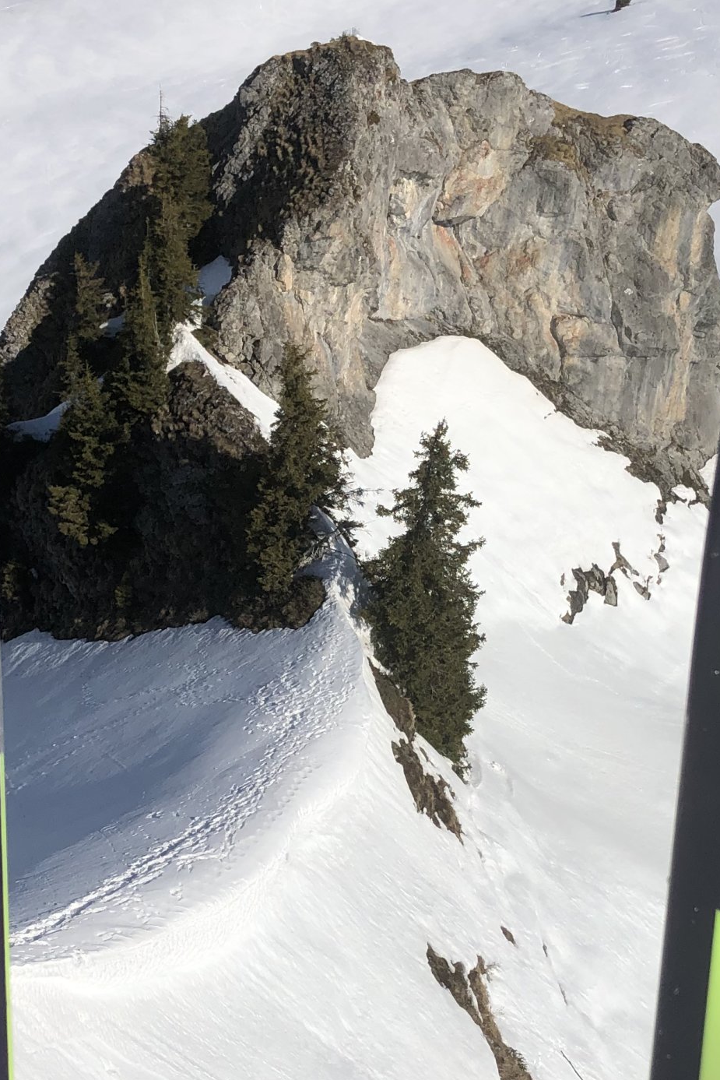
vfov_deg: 31.8
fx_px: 1889
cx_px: 360
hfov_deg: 21.6
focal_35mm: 63
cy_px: 631
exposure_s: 1/6024
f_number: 1.8
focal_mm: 3.99
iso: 20
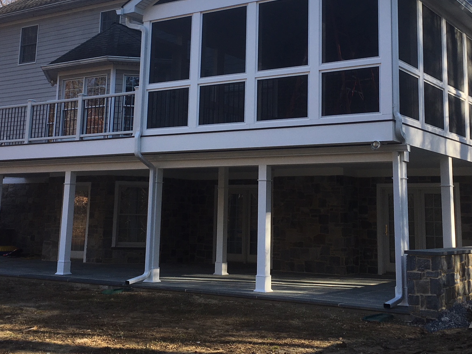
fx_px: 682
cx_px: 248
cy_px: 92
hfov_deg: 38.2
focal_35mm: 50
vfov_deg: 28.7
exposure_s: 1/605
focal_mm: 4.15
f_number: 2.2
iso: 25
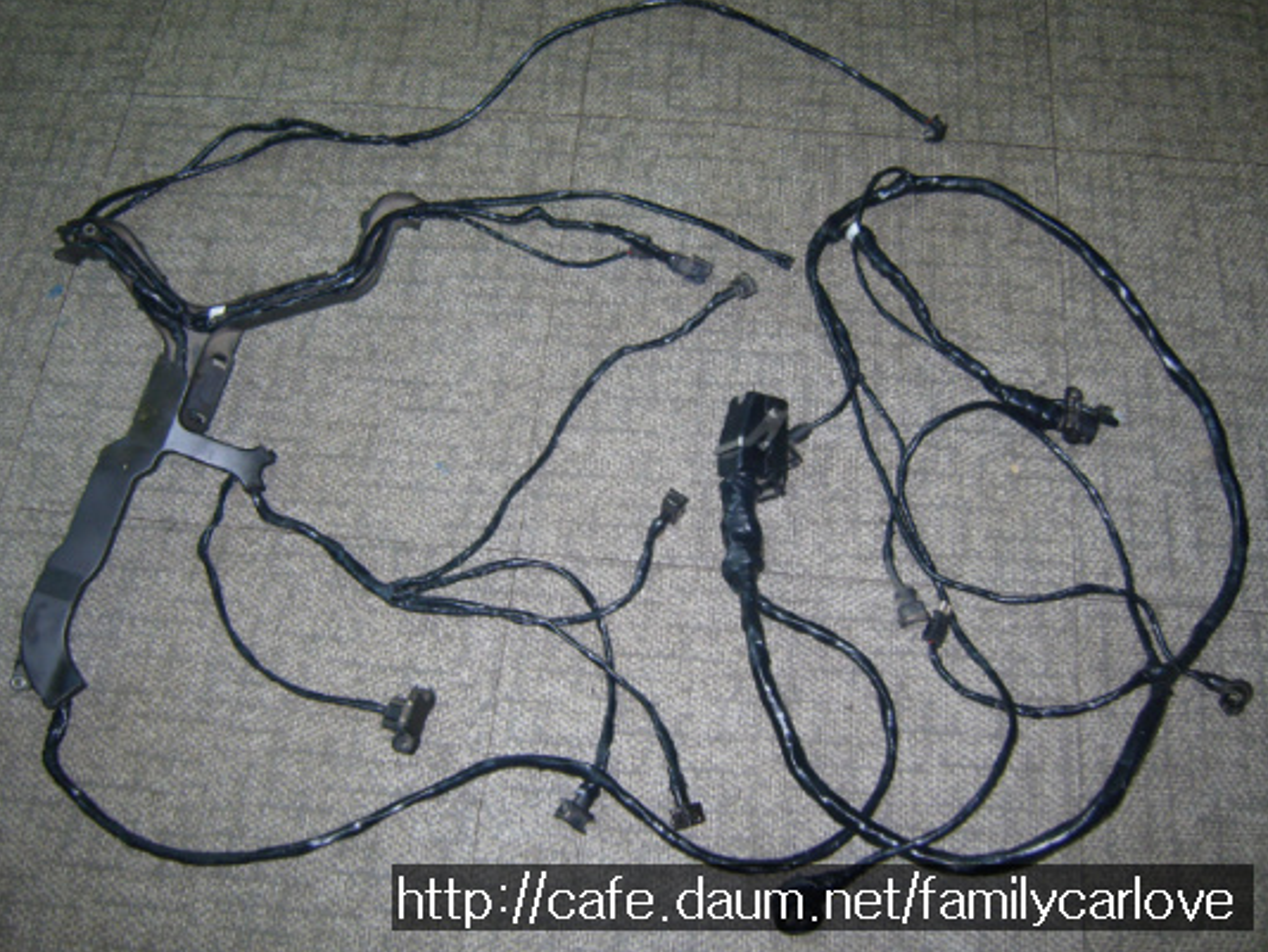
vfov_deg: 37.7
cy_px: 450
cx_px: 610
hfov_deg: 48.9
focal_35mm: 38
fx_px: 1393
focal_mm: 7.4
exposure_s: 1/30
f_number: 2.8
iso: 111
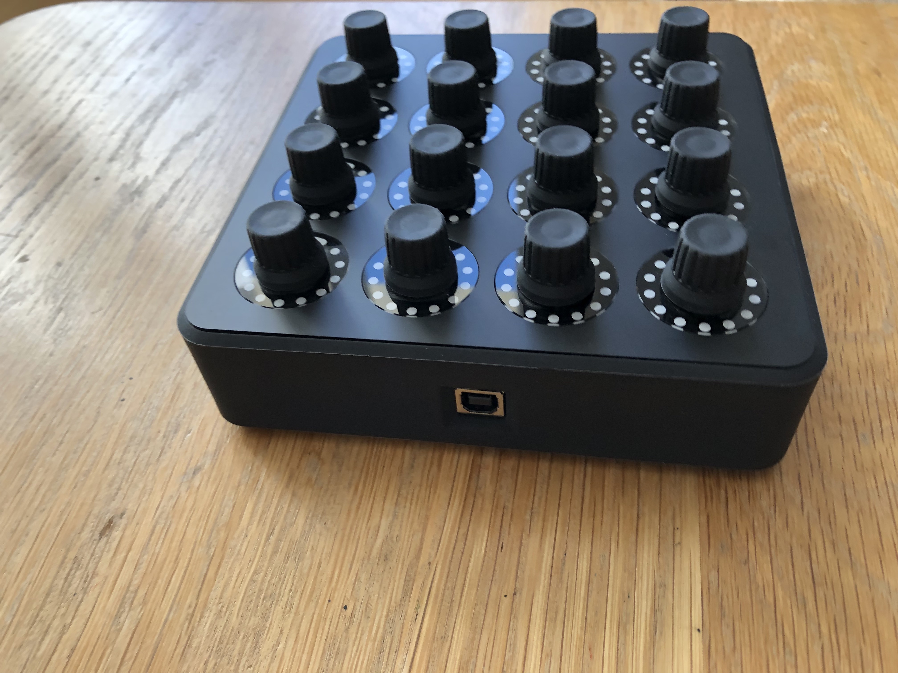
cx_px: 449
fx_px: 726
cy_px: 336
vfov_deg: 49.7
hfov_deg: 63.4
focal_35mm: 28
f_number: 1.8
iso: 64
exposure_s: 1/120
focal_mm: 3.99
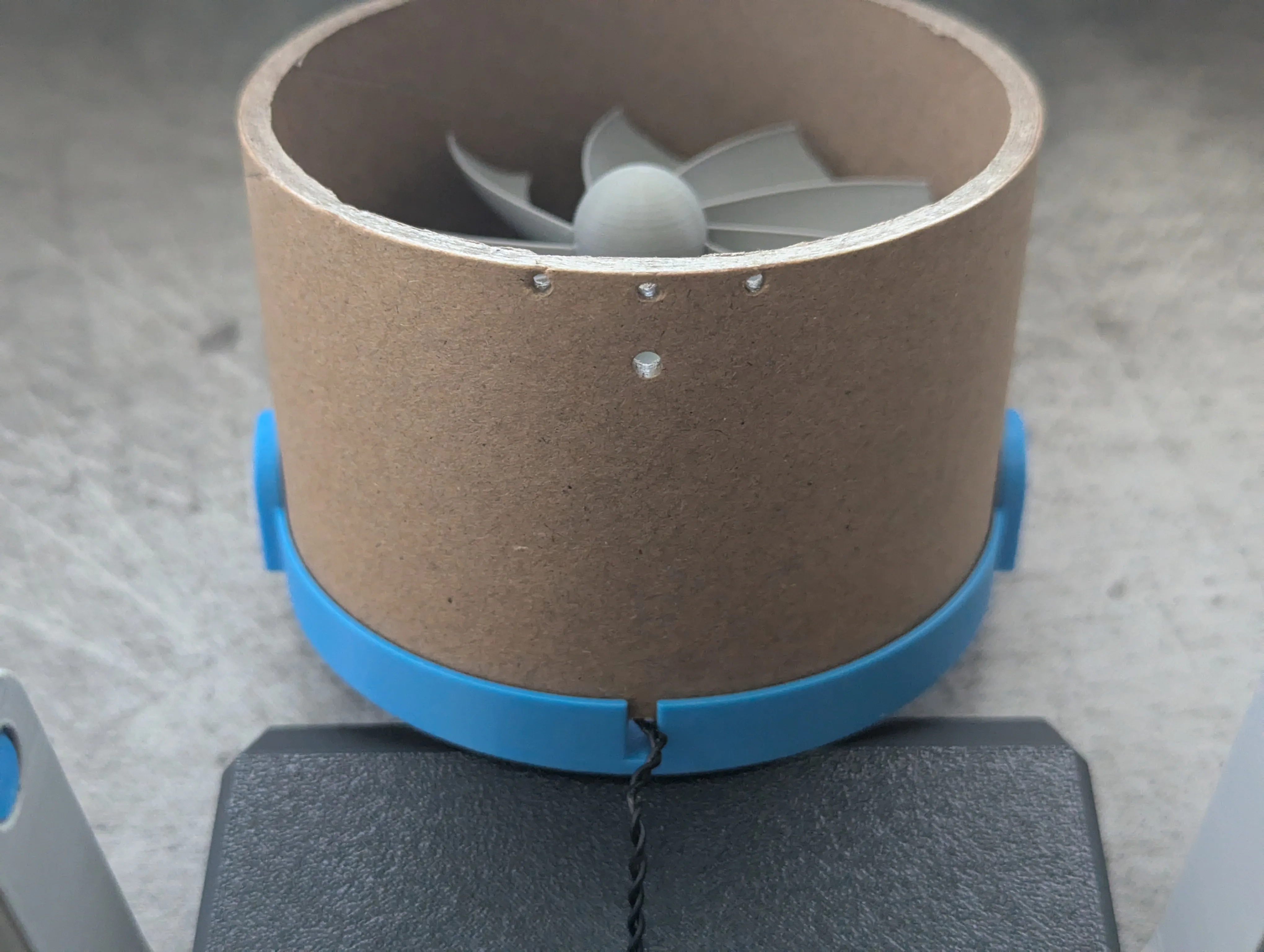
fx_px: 1755
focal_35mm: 48
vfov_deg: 30.3
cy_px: 476
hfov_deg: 39.6
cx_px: 632
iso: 1080
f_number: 1.85
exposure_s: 1/50.2
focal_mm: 6.81
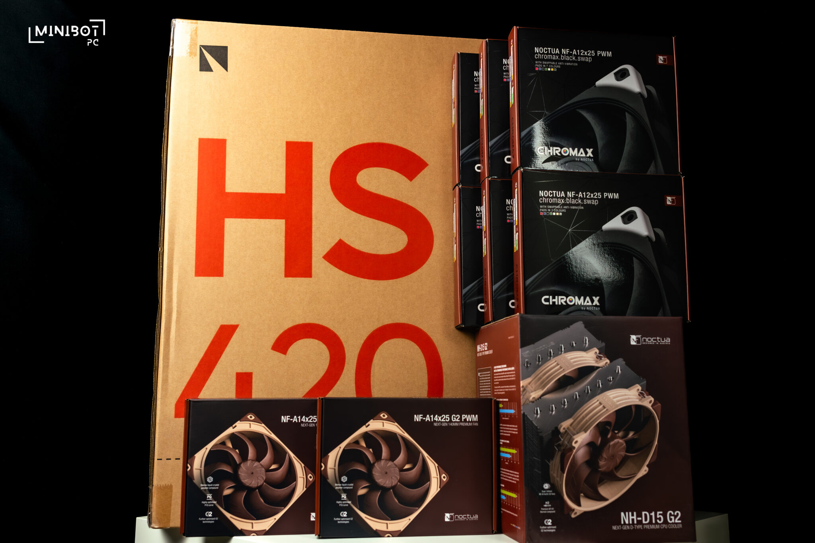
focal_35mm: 34
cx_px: 408
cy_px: 272
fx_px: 781
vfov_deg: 38.4
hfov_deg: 55.1
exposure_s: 1/25
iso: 200
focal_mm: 23
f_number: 3.2
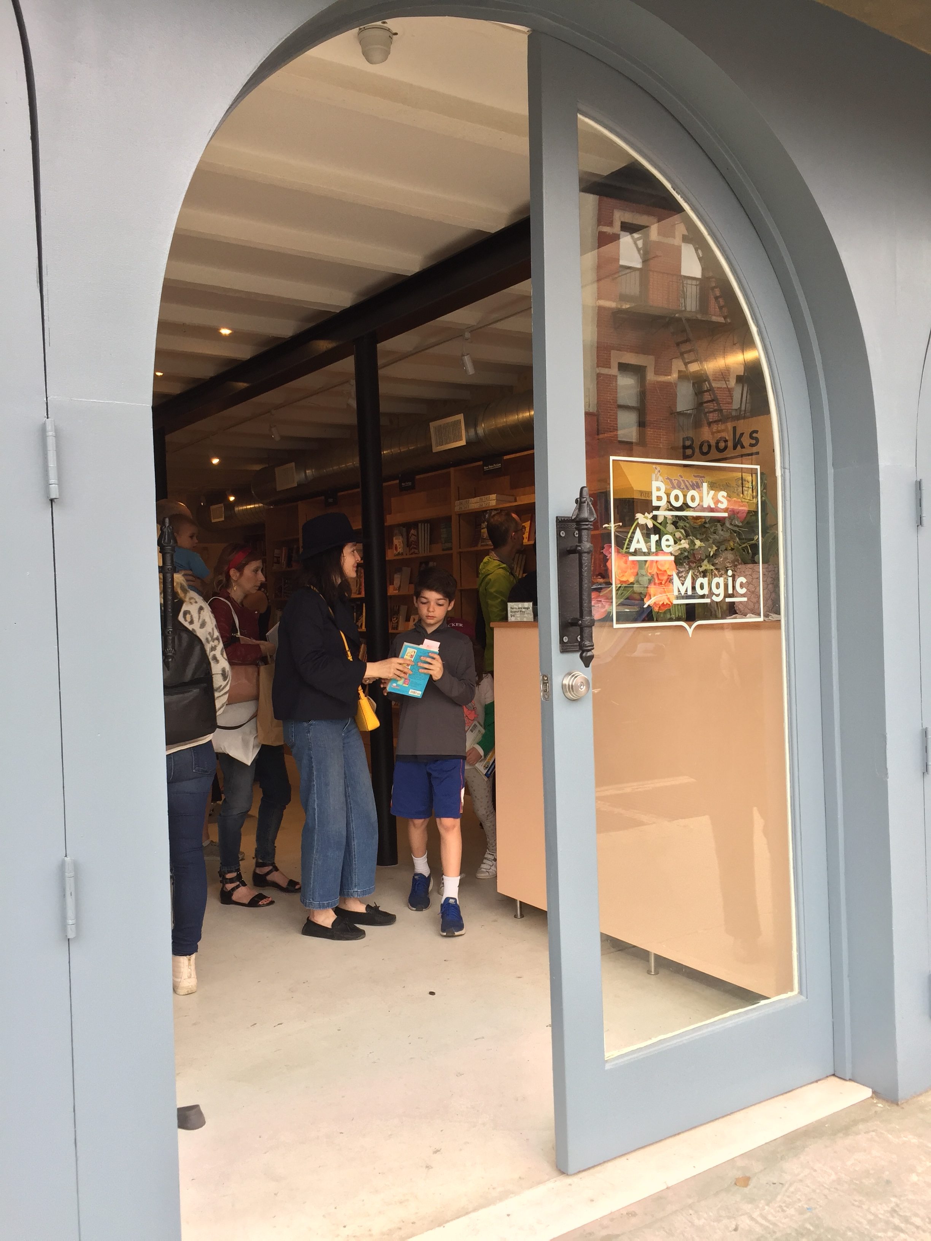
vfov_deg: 61.7
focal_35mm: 29
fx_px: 1040
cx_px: 466
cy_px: 620
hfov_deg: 48.2
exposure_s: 1/120
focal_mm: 4.15
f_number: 2.2
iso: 40
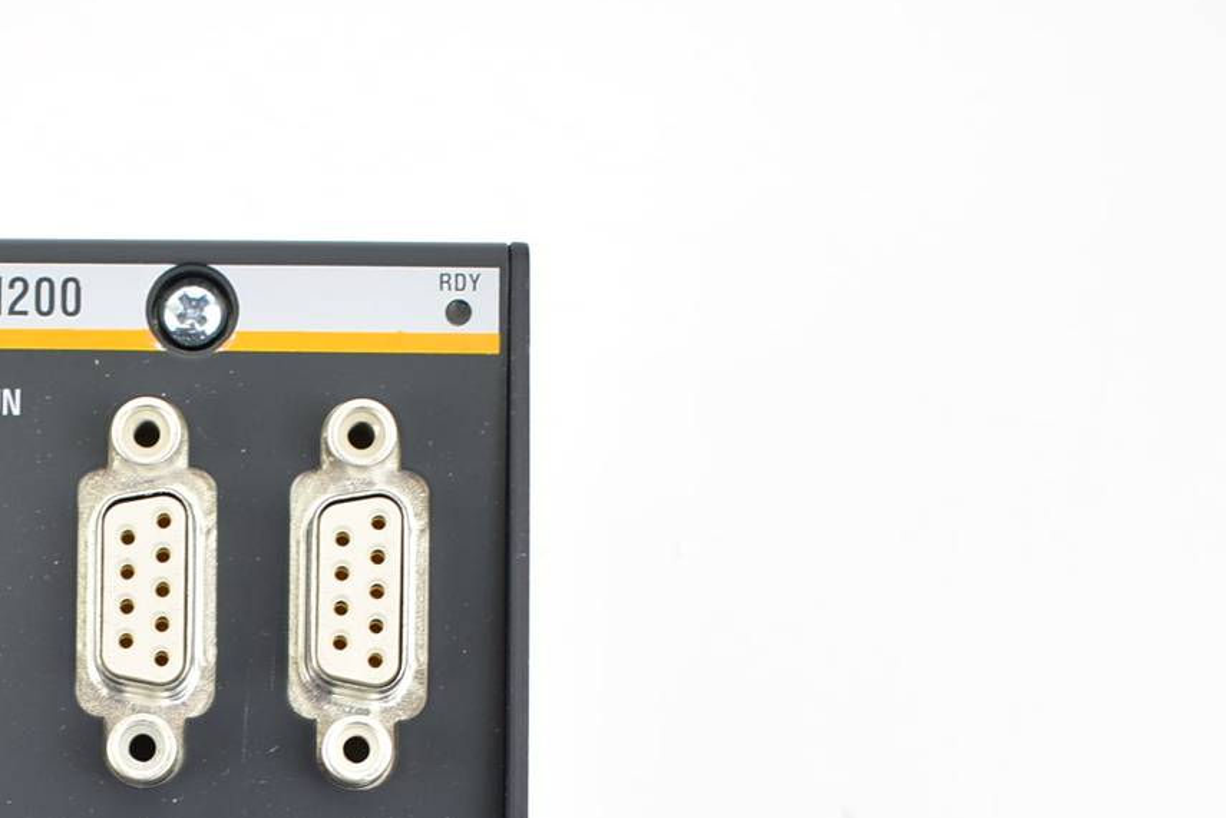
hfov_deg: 22.0
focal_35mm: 91
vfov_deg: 14.6
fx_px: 3100
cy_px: 934
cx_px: 172
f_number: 4
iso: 100
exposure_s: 1/25
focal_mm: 24
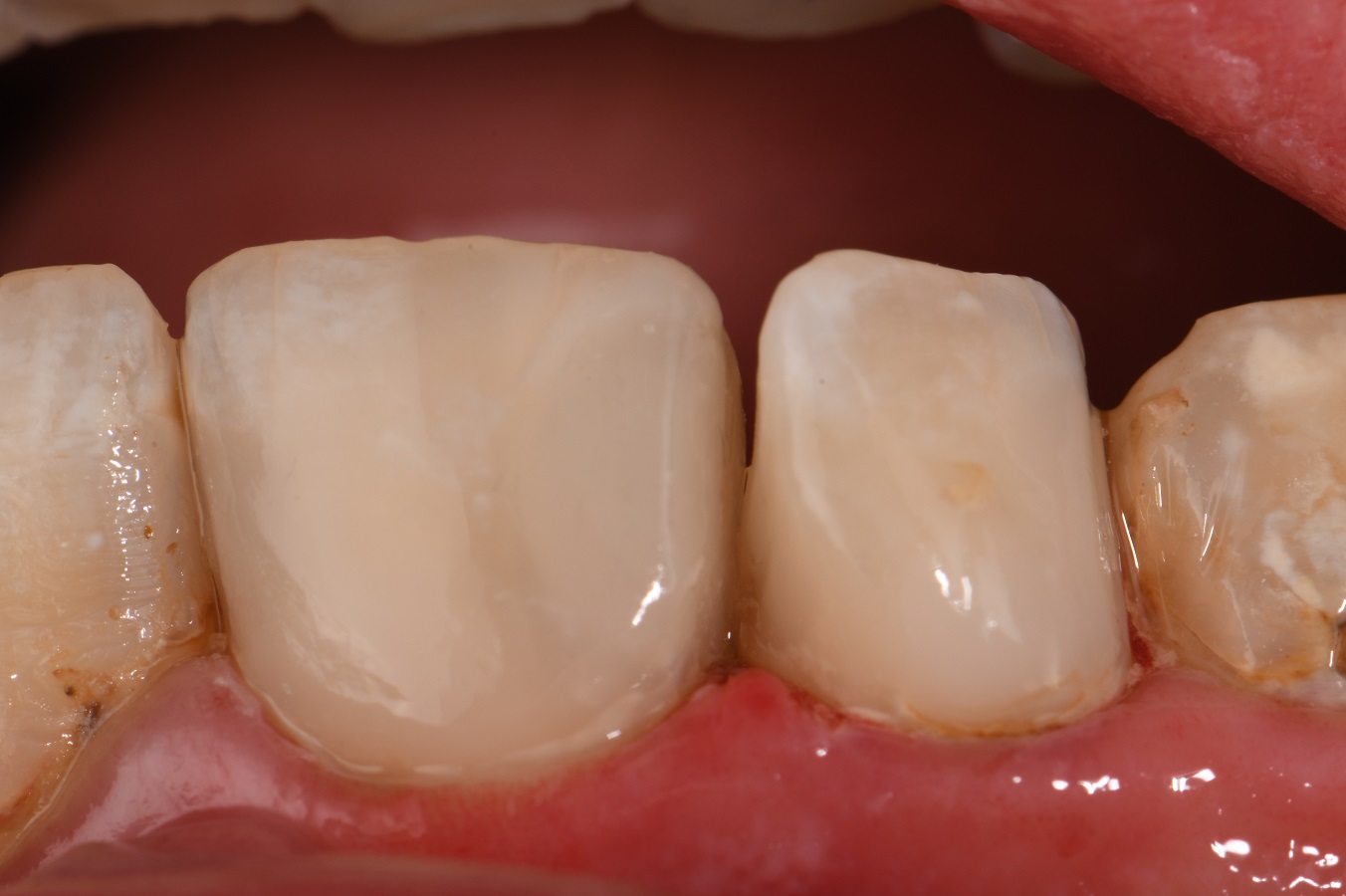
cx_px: 673
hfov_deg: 13.1
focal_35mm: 157
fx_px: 5867
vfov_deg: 8.7
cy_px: 448
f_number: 32
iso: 200
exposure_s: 1/125
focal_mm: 105
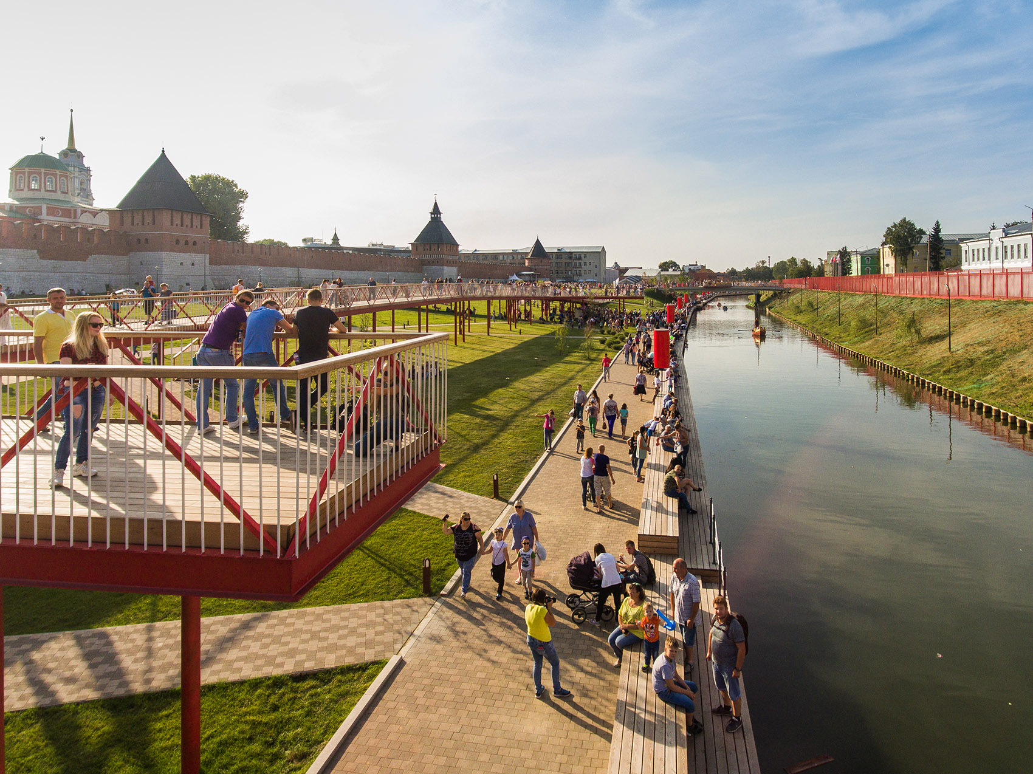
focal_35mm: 20
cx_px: 516
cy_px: 387
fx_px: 597
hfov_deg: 81.8
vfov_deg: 65.9
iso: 200
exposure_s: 1/1000
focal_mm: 3.61
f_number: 2.8
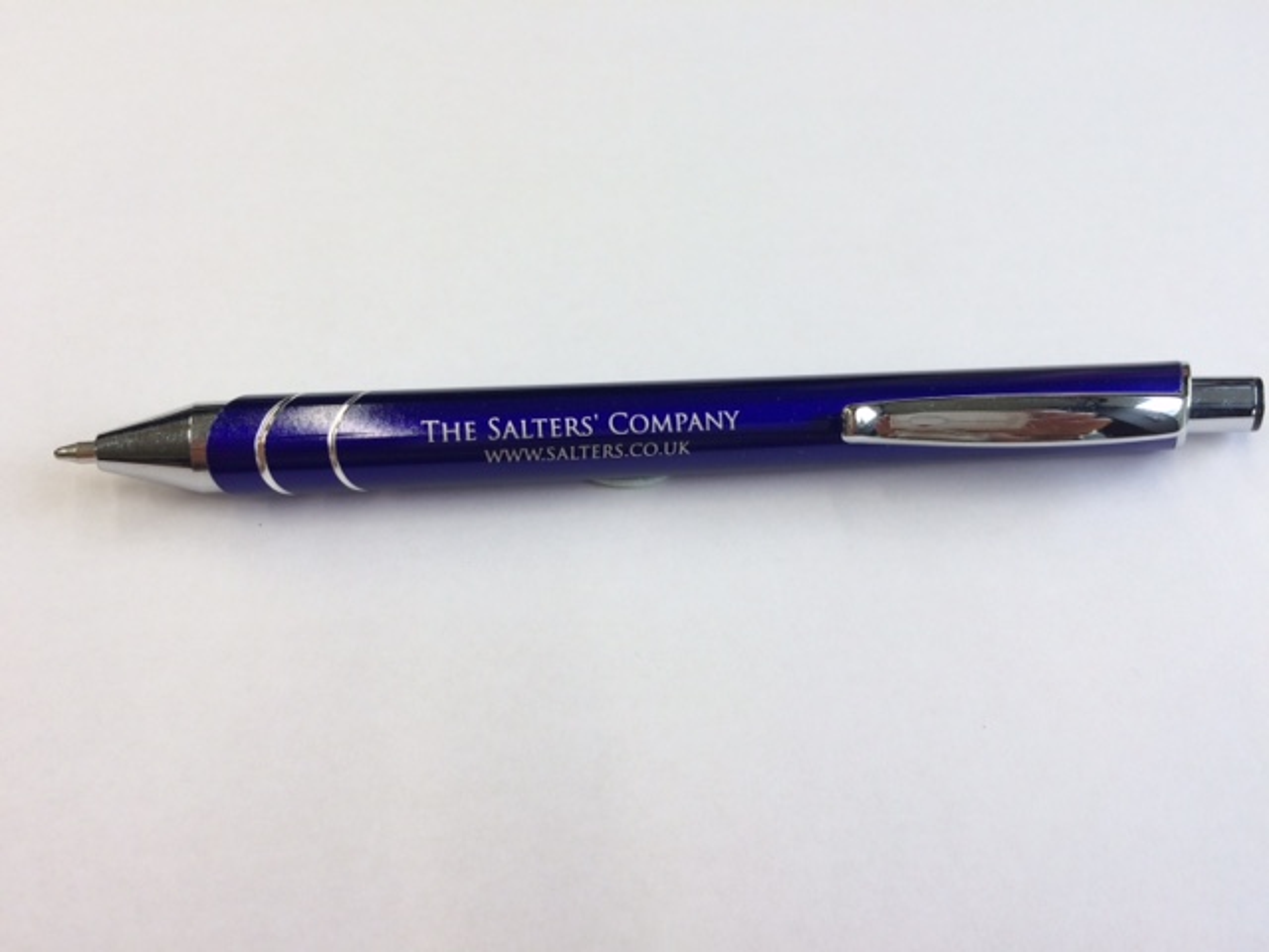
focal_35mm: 29
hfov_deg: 61.7
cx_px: 634
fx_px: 1063
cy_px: 476
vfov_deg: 48.2
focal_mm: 4.15
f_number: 2.2
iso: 32
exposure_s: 1/100
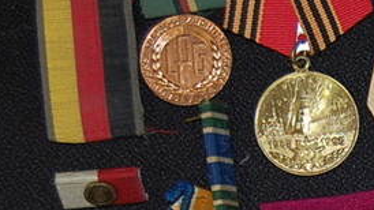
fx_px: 1934
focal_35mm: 195
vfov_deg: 6.1
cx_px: 612
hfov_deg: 10.5
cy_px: 327
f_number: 4.5
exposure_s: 1/60
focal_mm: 31
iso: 400
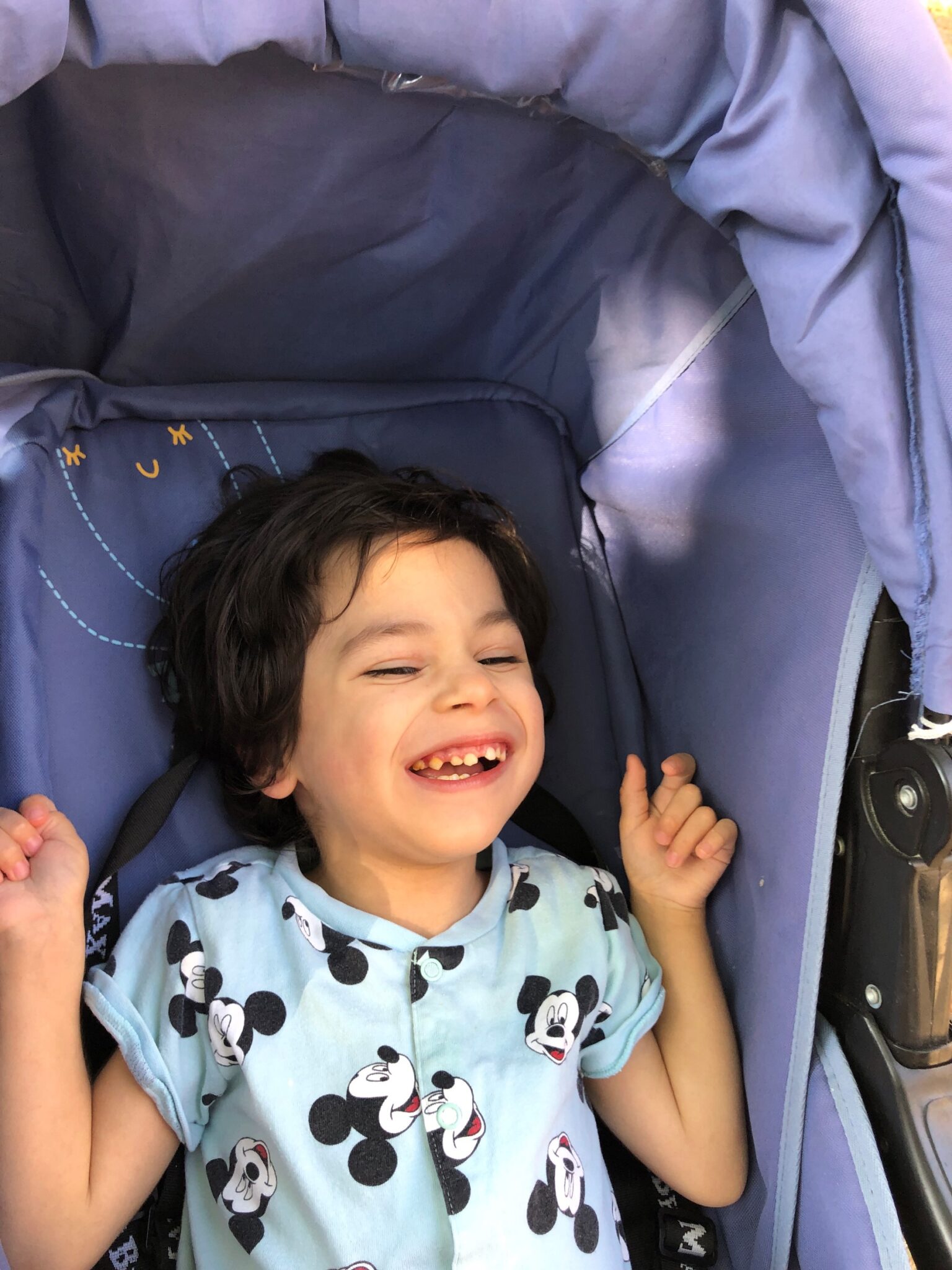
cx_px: 476
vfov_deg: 63.4
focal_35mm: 28
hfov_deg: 49.7
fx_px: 1027
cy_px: 635
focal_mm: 3.99
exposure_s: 1/120
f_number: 1.8
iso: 50
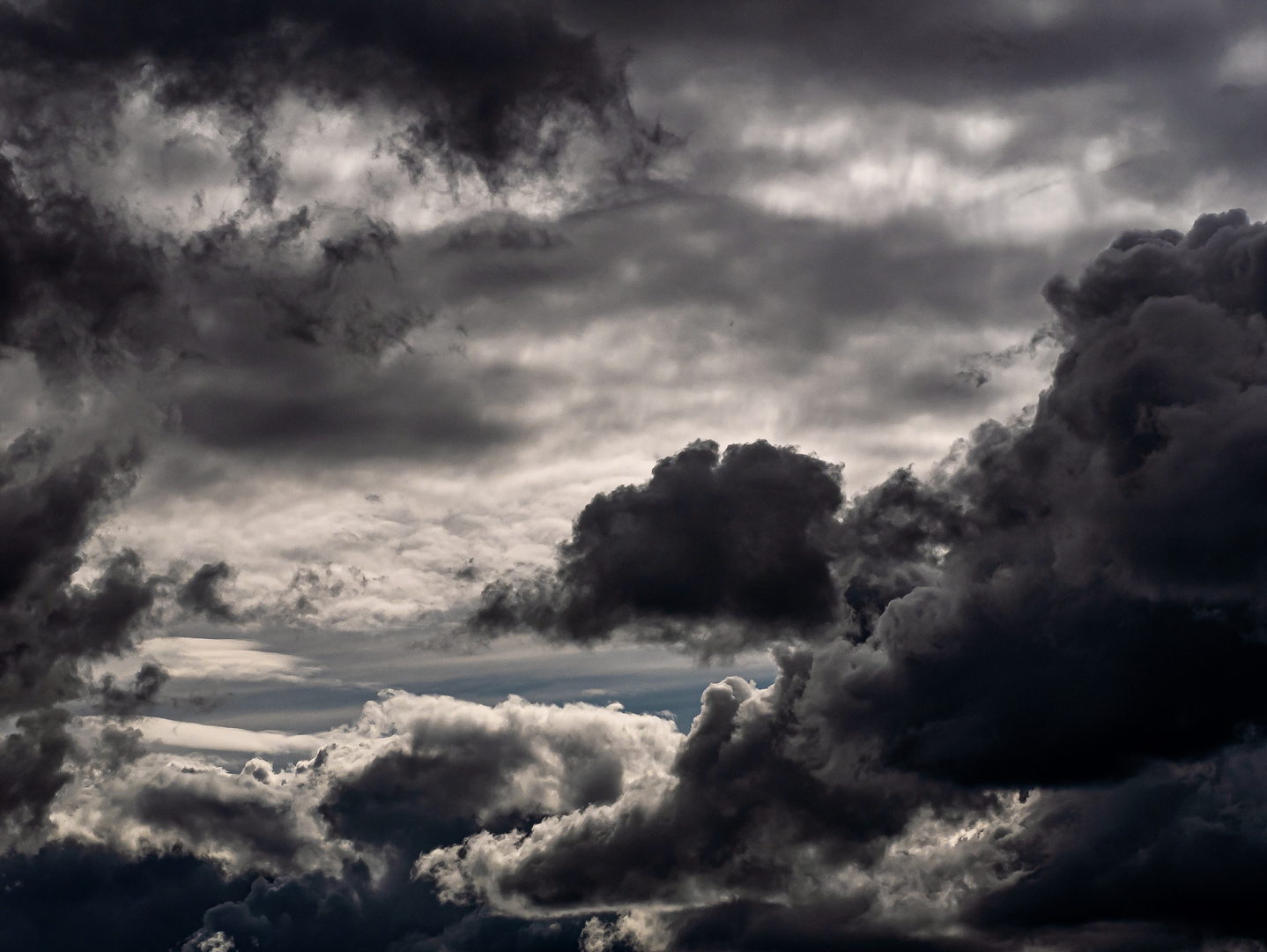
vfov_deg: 12.4
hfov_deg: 16.4
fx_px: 4394
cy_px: 476
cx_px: 634
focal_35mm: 120
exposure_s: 1/4000
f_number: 11
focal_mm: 60
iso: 200
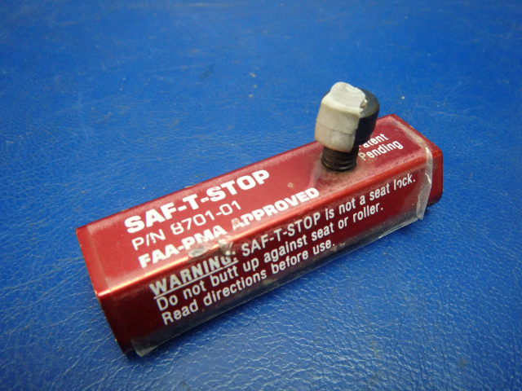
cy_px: 196
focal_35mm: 28
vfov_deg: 49.7
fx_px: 422
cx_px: 261
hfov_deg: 63.4
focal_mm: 5
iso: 400
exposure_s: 1/30
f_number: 3.9
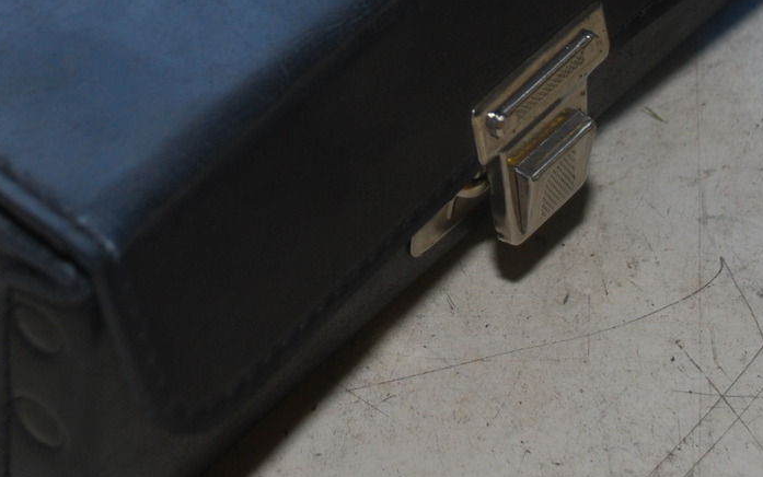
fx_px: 3536
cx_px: 320
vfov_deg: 7.6
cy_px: -125
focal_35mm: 170
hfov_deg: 12.3
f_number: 5
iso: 200
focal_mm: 40
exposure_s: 1/60
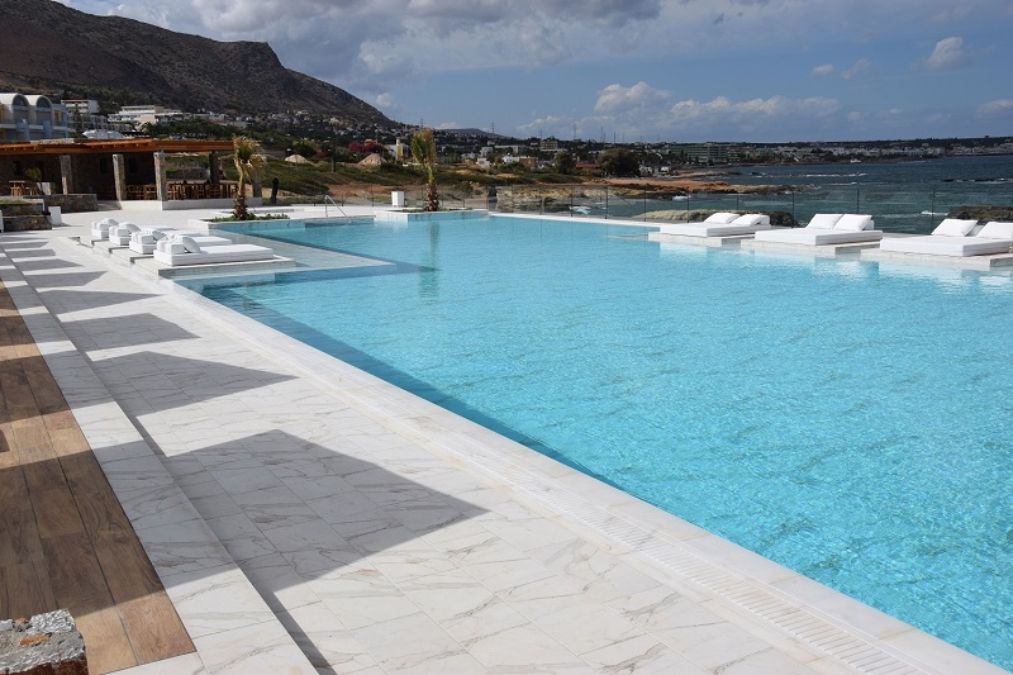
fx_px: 1013
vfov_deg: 36.9
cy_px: 338
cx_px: 506
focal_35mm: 36
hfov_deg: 53.1
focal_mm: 24
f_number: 11
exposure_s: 1/500
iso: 200
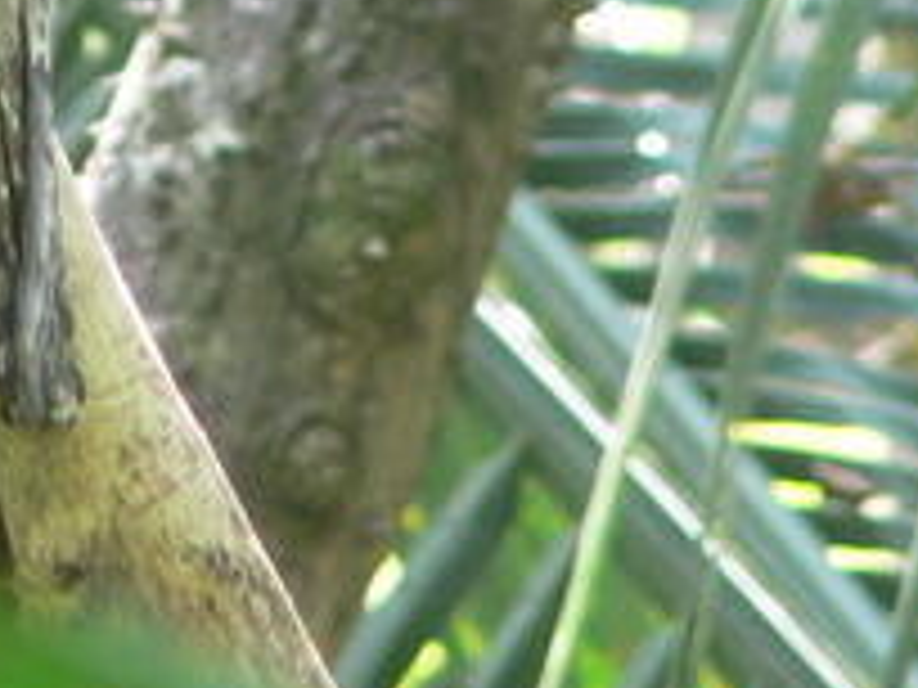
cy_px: -360
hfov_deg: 0.9
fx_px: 55850
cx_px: -22
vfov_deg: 0.7
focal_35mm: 2106
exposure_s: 1/30
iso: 80
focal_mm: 88.8
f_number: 3.7
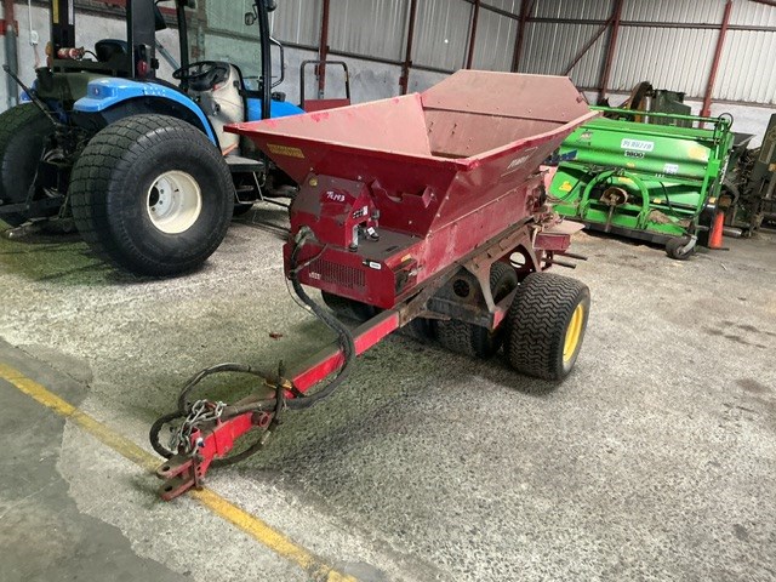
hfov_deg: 61.7
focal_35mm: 29
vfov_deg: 48.2
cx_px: 388
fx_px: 650
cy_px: 291
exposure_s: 1/50
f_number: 1.8
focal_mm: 3
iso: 200
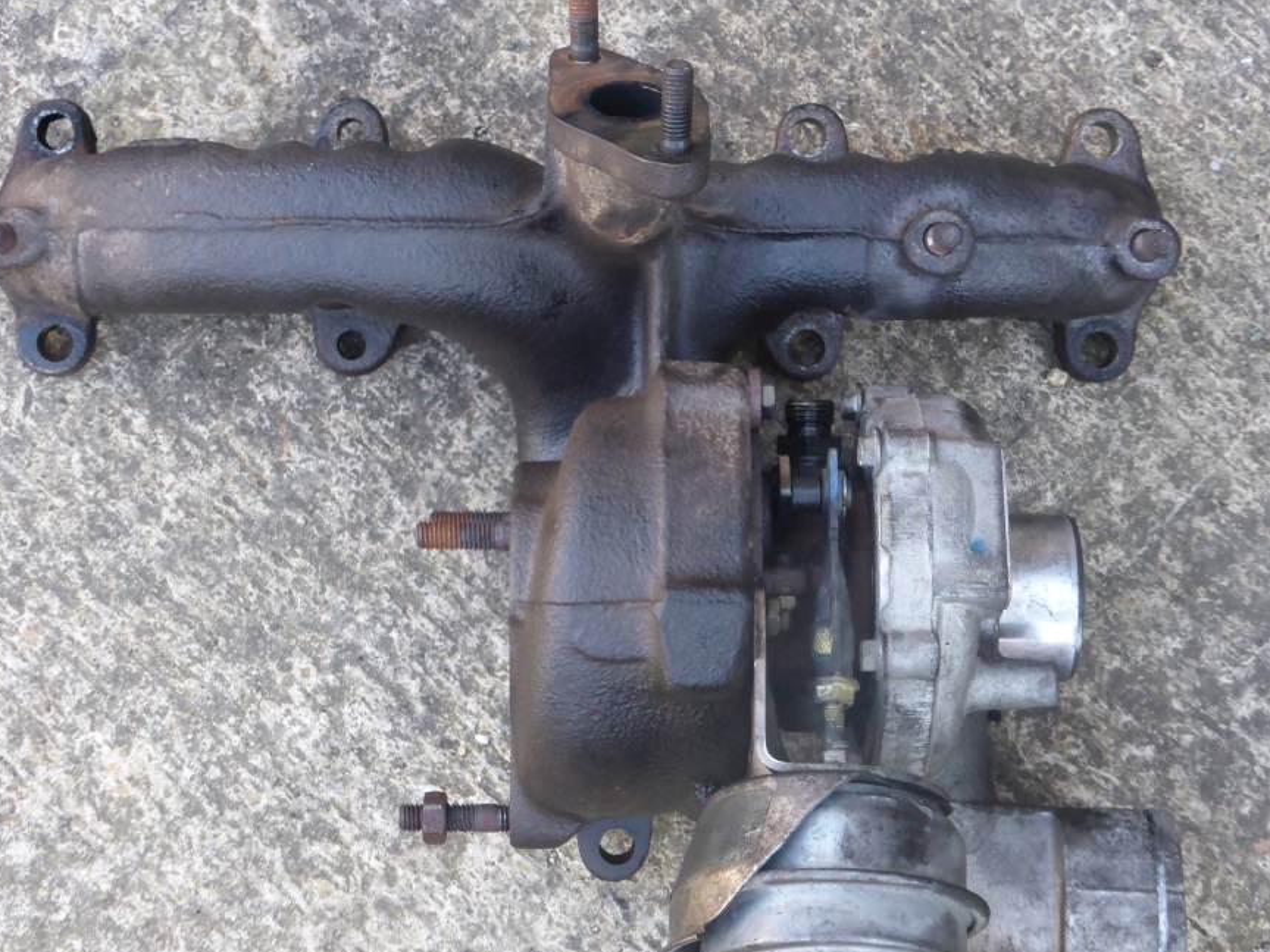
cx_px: 648
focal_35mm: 77
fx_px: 2825
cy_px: 504
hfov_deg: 25.3
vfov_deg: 19.1
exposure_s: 1/60
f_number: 4.8
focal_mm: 11
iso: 320
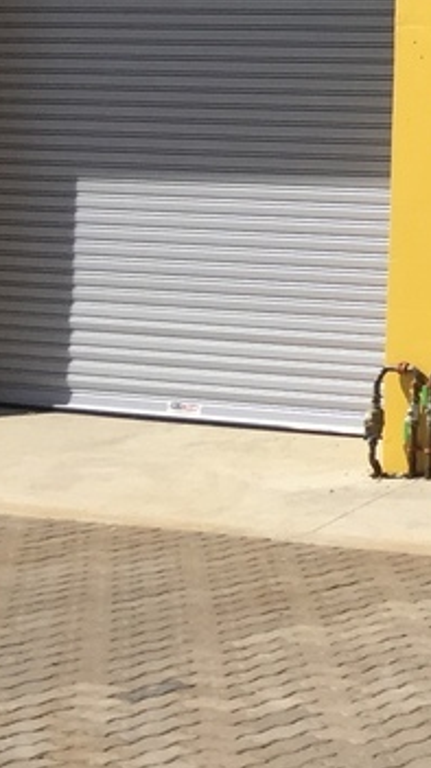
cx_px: 1249
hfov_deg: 9.2
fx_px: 2198
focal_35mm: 108
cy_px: -46
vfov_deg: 19.1
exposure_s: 1/3049
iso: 32
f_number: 2.2
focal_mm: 4.15
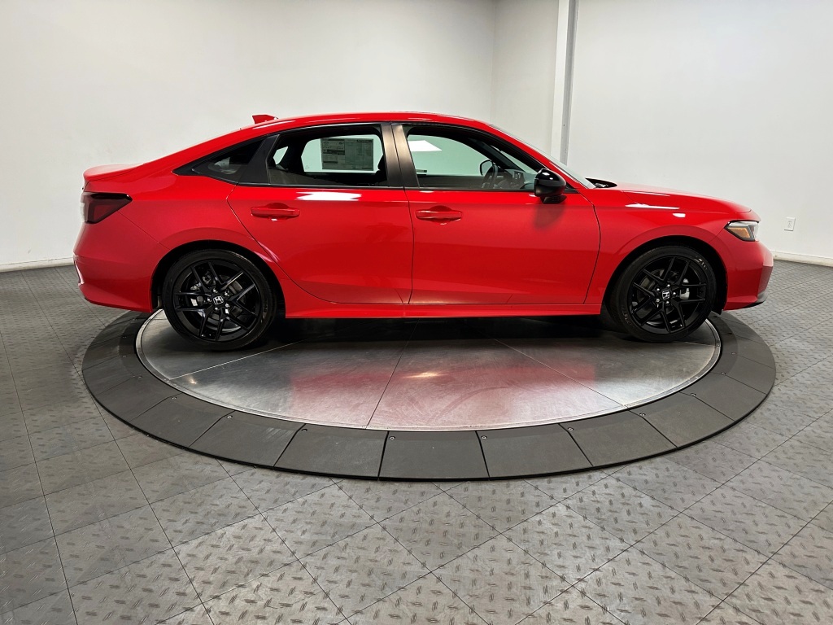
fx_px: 578
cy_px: 312
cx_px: 416
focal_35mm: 24
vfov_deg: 56.8
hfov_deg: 71.6
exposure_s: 1/60
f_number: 1.78
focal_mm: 6.86
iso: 320
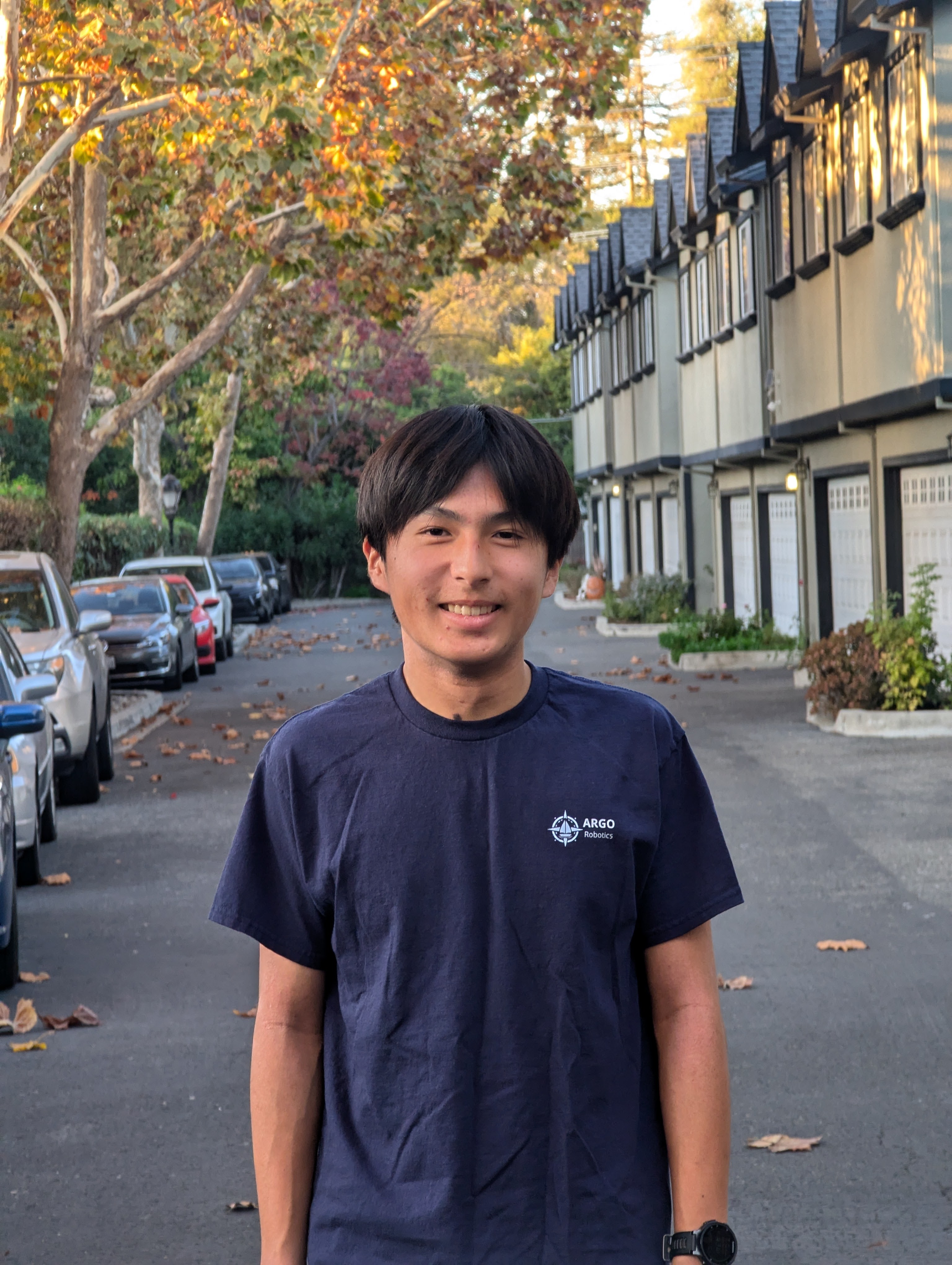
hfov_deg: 14.0
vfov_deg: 18.5
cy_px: 632
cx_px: 476
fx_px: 3877
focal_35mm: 106
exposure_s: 1/55.6
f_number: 3.5
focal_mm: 19
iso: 164
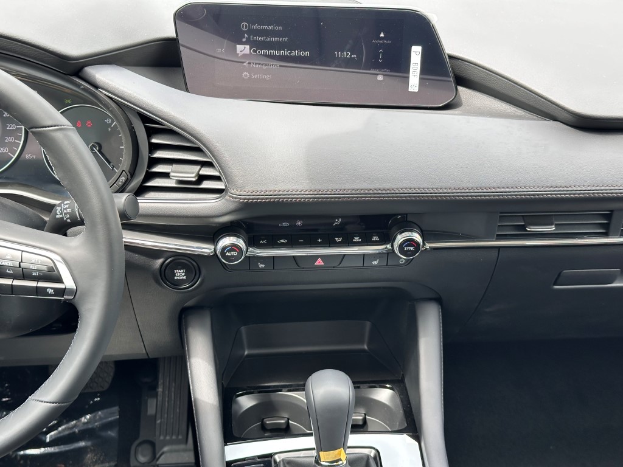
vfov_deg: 30.3
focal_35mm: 48
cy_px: 234
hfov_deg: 39.7
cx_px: 312
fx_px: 864
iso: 50
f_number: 1.78
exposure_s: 1/121
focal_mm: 6.86
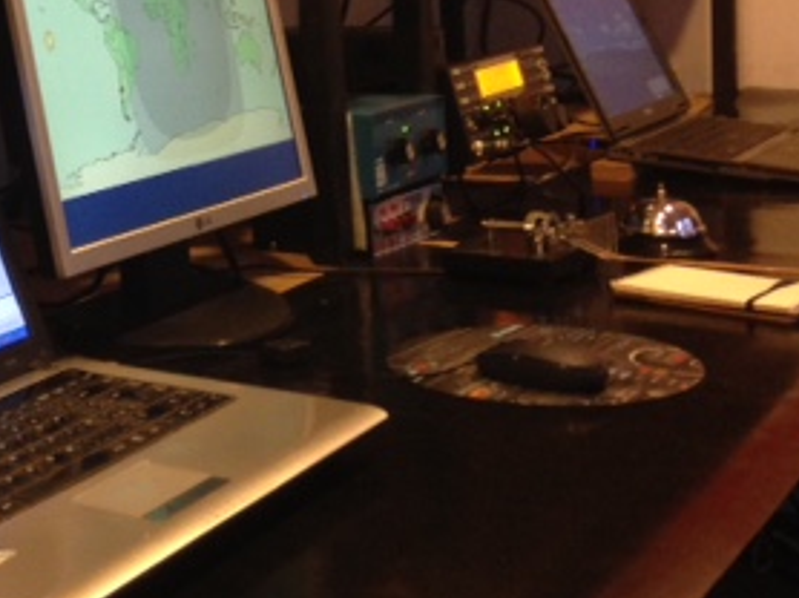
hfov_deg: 24.2
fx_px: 1753
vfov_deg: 18.7
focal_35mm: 76
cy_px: -29
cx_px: -55
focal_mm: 4.12
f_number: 2.4
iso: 160
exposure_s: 1/20
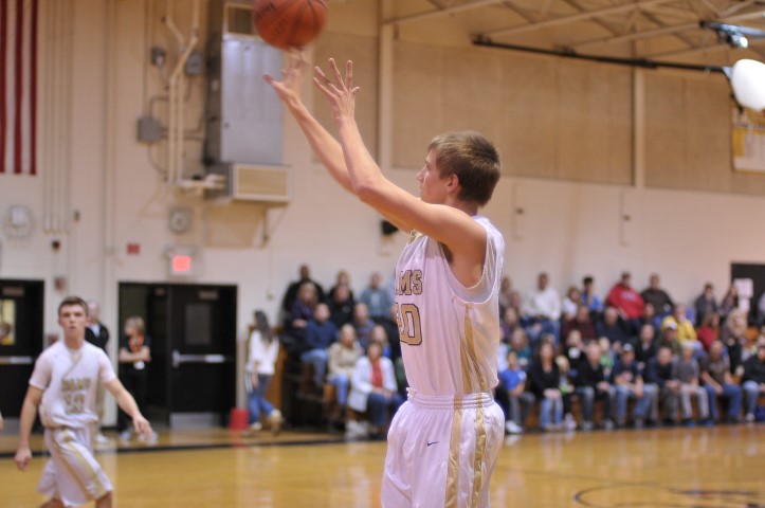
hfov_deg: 27.0
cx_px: 382
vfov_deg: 18.1
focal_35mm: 75
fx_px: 1592
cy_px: 254
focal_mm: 50
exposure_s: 1/250
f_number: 1.4
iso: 640
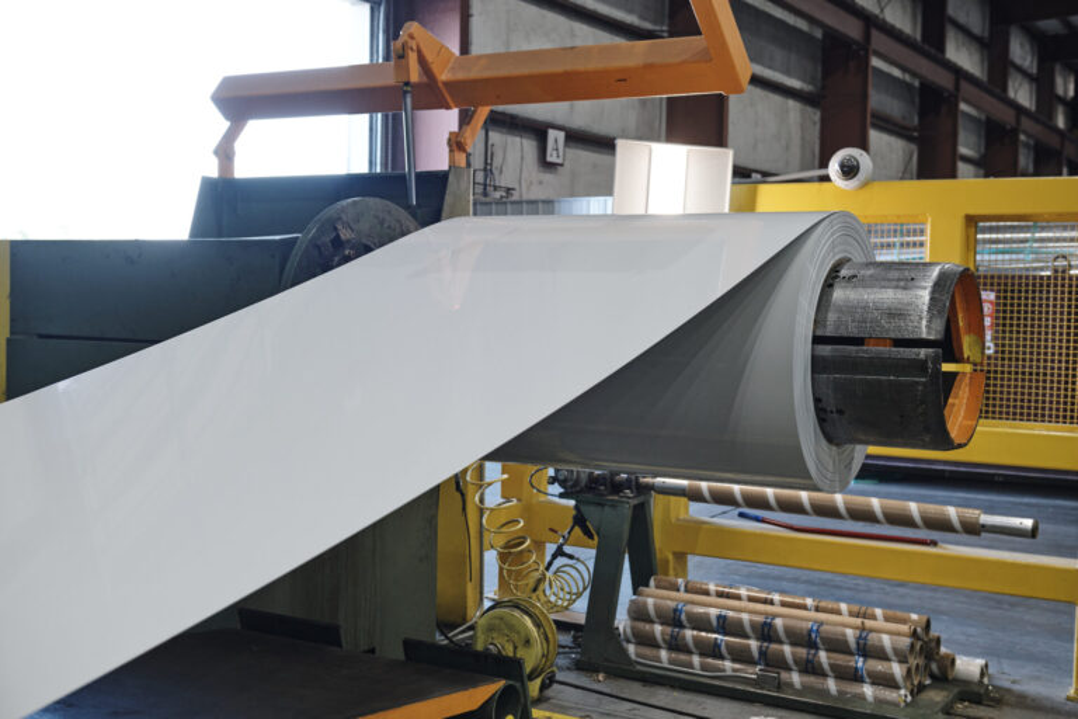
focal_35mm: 45
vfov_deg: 29.9
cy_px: 360
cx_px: 539
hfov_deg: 43.6
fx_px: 1347
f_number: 5
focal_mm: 45
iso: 1000
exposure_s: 1/100
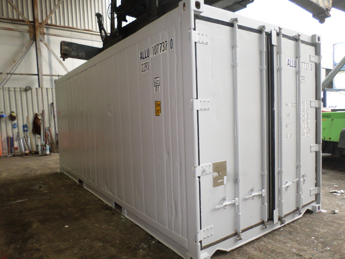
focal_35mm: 25
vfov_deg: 54.9
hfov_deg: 69.4
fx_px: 249
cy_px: 130
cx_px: 172
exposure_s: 1/30
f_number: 2.5
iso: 120
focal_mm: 4.5
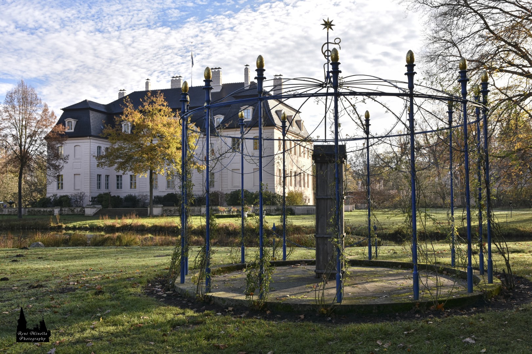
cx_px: 266
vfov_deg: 34.2
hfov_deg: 49.6
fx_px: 576
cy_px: 177
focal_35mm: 39
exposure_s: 1/200
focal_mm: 26
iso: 200
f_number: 9
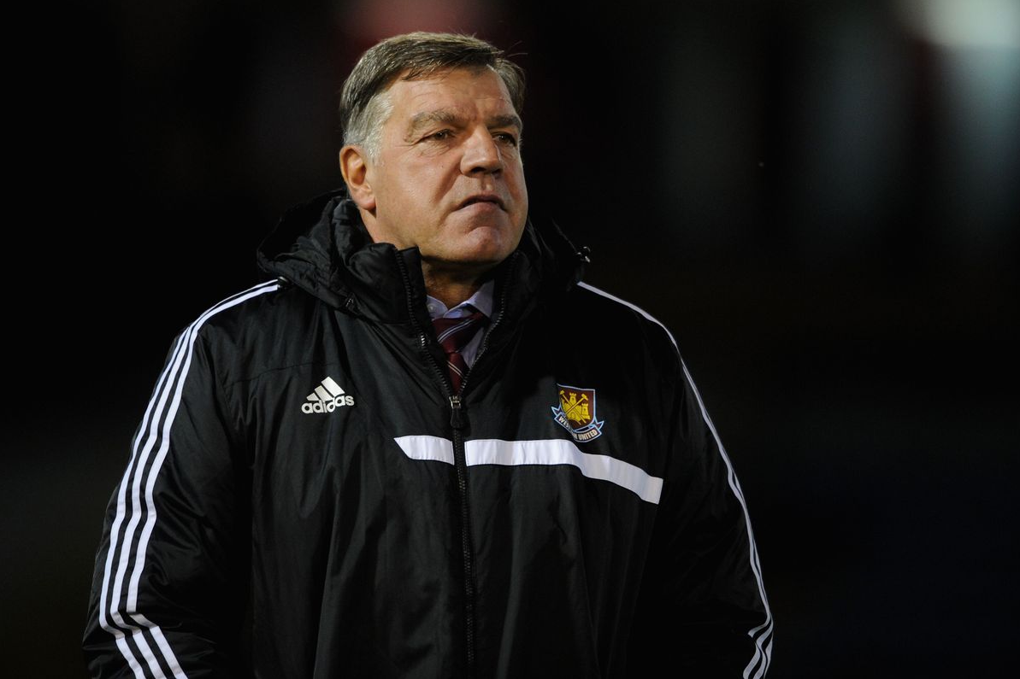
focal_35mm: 402
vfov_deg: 3.4
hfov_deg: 5.1
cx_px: 511
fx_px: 11388
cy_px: 339
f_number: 2.8
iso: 2000
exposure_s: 1/800
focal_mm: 400
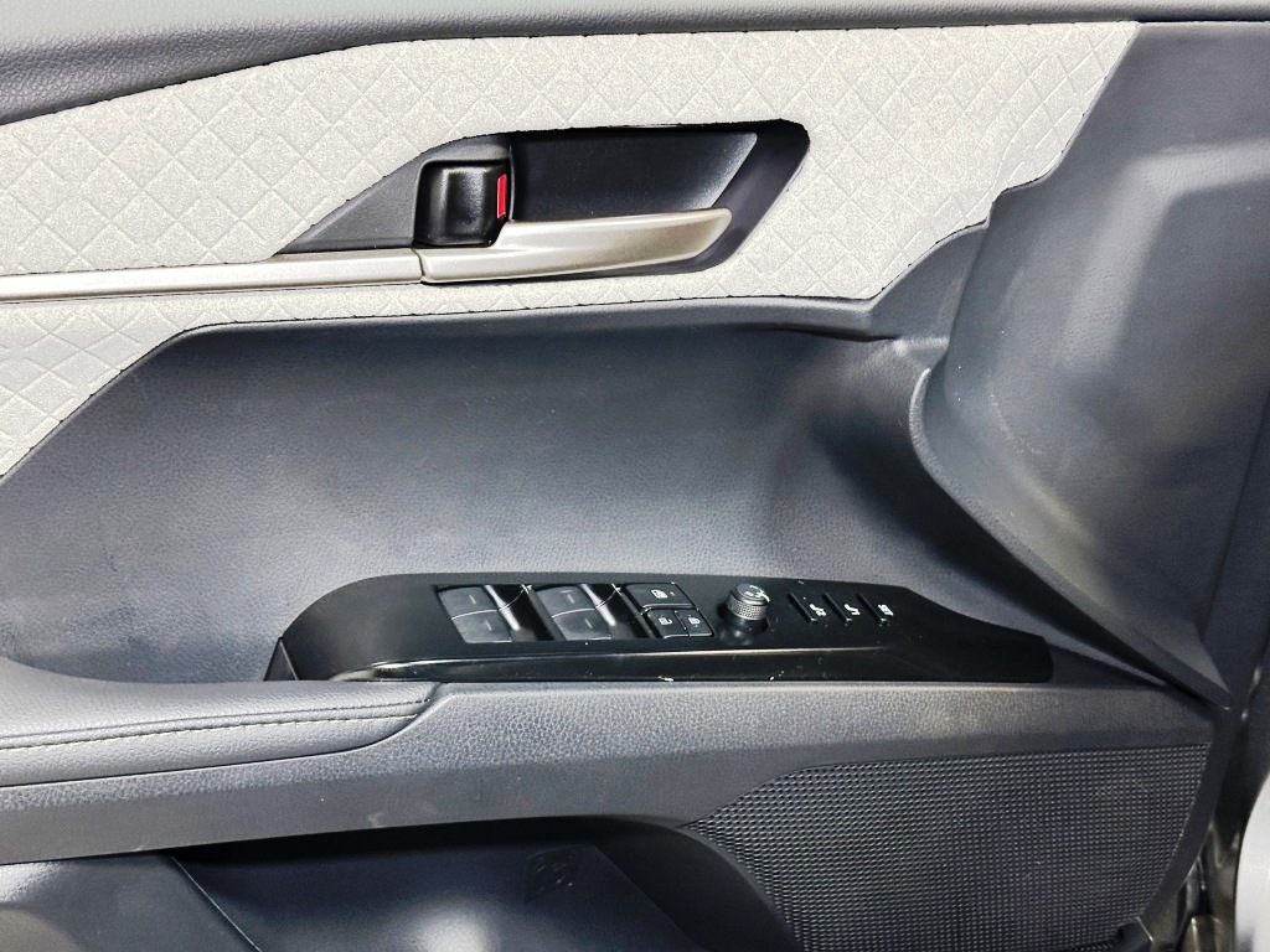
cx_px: 635
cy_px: 476
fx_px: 1761
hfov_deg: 39.7
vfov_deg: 30.3
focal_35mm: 48
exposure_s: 1/30
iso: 500
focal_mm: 6.86
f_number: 1.78
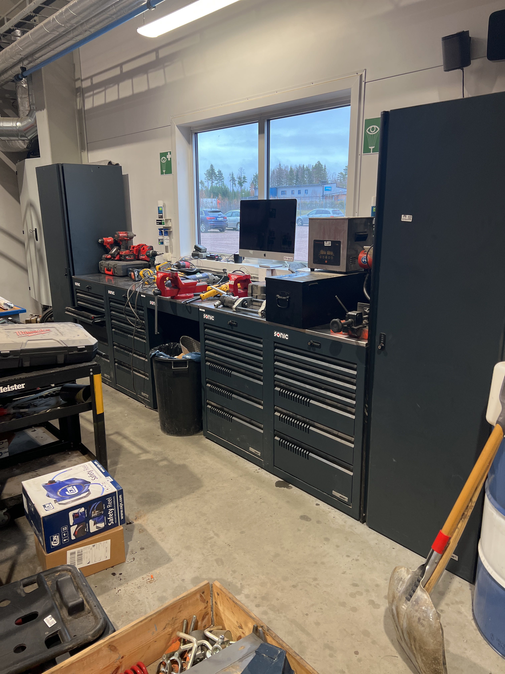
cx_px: 252
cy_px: 337
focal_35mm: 26
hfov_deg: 53.1
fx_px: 506
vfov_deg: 67.3
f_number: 1.5
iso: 80
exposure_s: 1/50
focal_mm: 5.7
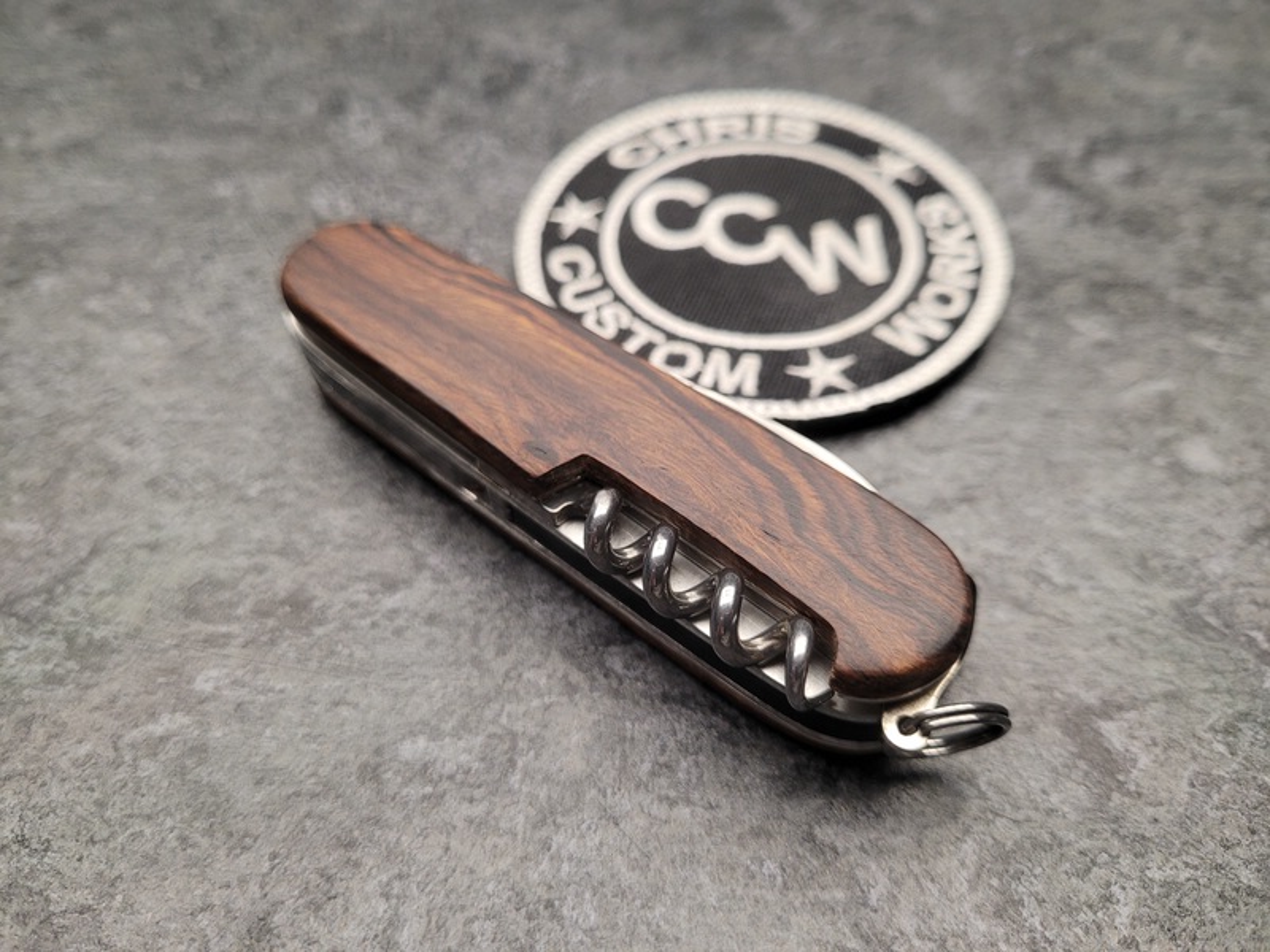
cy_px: 476
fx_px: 954
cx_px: 635
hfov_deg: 67.3
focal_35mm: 26
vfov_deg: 53.1
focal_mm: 5.4
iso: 250
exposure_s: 1/100
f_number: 1.8
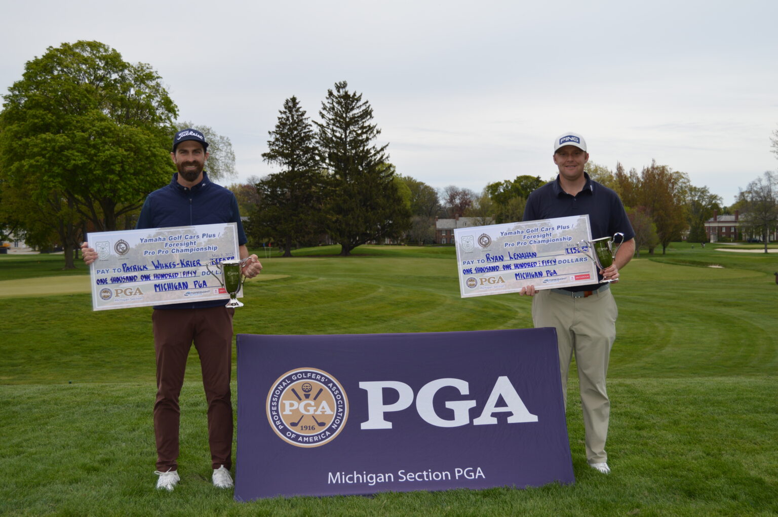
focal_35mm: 42
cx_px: 389
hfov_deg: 46.4
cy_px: 258
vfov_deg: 31.8
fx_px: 907
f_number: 4
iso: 100
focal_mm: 28
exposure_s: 1/125
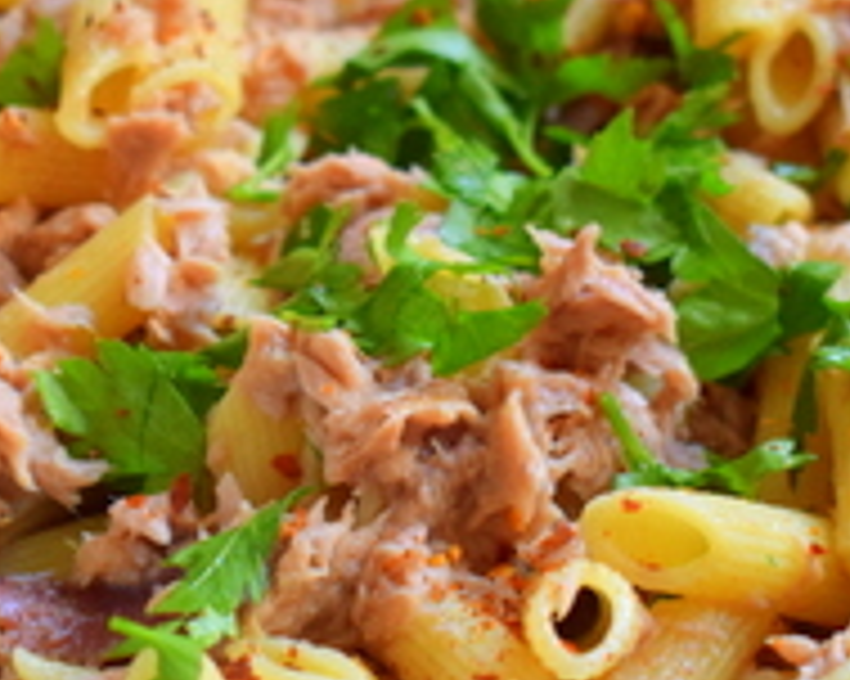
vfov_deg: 10.4
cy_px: 329
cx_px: 585
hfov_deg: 12.9
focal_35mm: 149
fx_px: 3746
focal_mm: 40
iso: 500
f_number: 4.8
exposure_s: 1/60
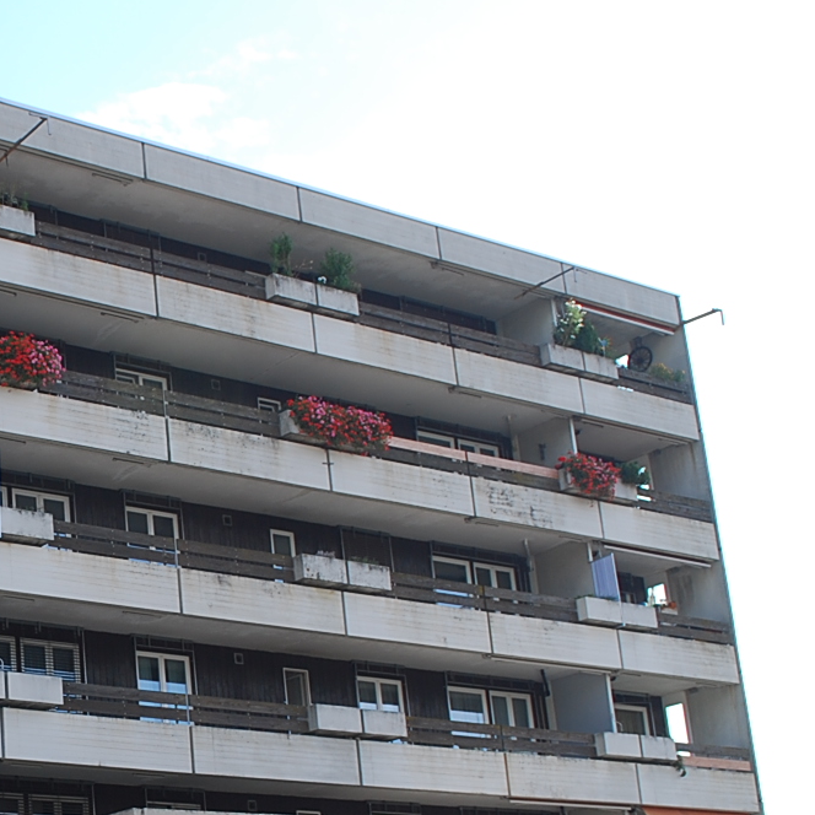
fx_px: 1785
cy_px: 594
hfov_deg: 24.2
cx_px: -60
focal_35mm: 67
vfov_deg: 25.5
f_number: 7.1
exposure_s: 1/200
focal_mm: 18
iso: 100
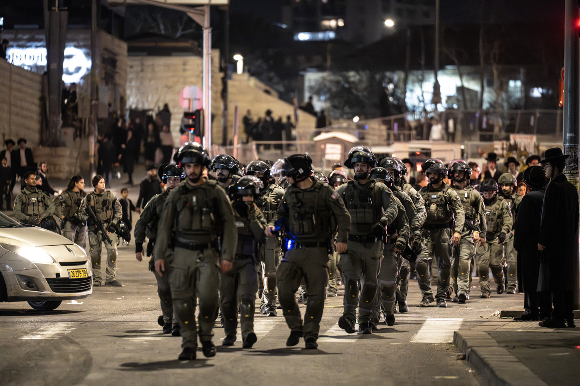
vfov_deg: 6.9
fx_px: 3222
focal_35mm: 200
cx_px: 290
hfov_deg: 10.3
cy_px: 193
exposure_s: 1/320
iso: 6400
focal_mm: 200
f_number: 2.8
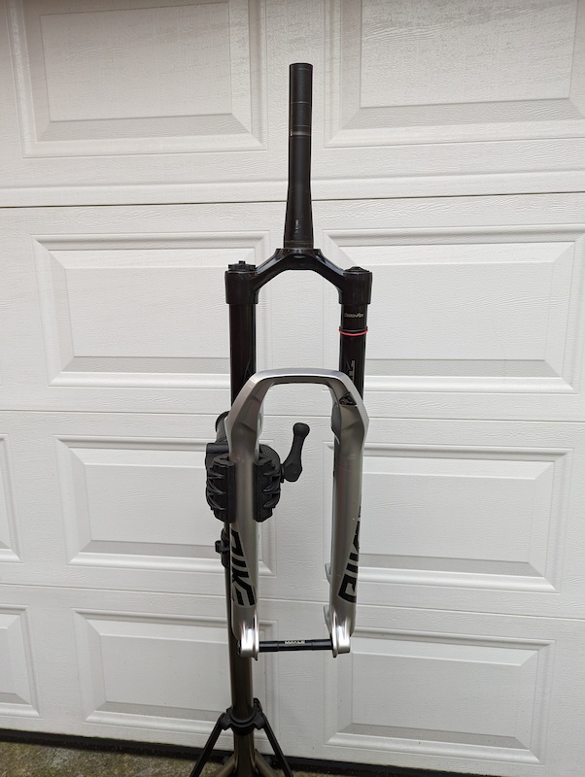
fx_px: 540
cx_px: 292
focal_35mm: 24
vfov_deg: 71.5
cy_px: 388
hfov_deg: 56.9
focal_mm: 6.81
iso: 78
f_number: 1.85
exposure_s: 1/124
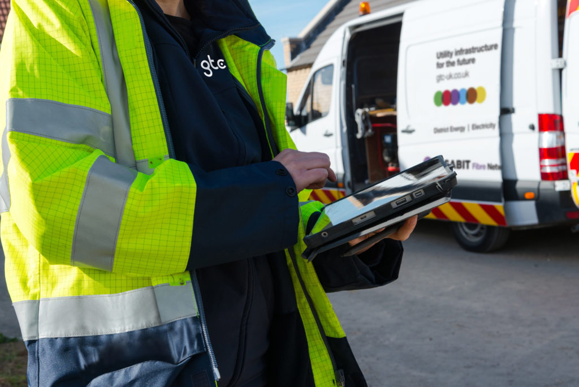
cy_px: 194
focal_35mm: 50
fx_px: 805
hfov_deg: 39.6
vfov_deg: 27.0
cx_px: 290
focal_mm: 50
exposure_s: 1/320
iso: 320
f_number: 9
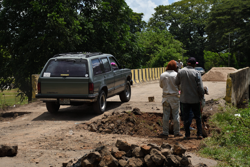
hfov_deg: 22.6
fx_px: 625
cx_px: 125
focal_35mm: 90
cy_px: 84
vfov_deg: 15.2
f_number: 5.6
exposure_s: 1/1000
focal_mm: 45
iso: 100
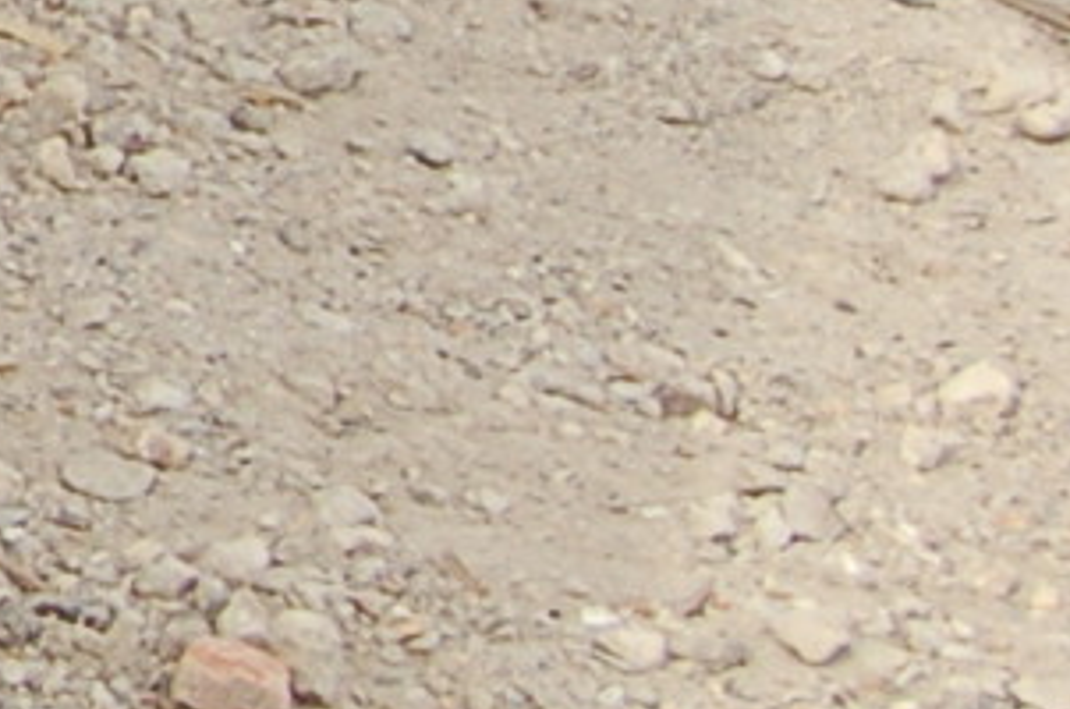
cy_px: -1475
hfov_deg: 6.2
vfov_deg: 4.5
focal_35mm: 291
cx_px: -2806
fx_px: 8631
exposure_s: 1/200
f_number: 7.1
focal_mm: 26
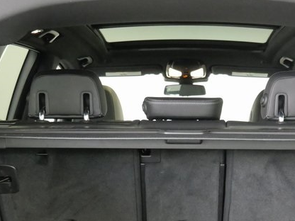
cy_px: 225
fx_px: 588
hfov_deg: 28.1
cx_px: 178
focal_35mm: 69
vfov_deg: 20.6
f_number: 3.6
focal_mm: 14
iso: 3200
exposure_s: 1/25
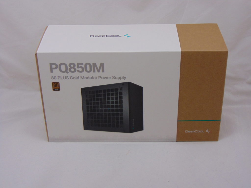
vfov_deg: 24.4
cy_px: 94
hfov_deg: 32.2
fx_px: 435
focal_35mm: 60
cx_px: 126
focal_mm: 10.8
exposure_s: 1/30
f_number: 3.6
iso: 100
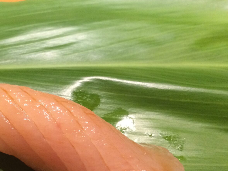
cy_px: 127
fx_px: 342
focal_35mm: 52
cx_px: 53
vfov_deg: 27.7
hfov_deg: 35.9
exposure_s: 1/30
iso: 200
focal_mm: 4.12
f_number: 2.2
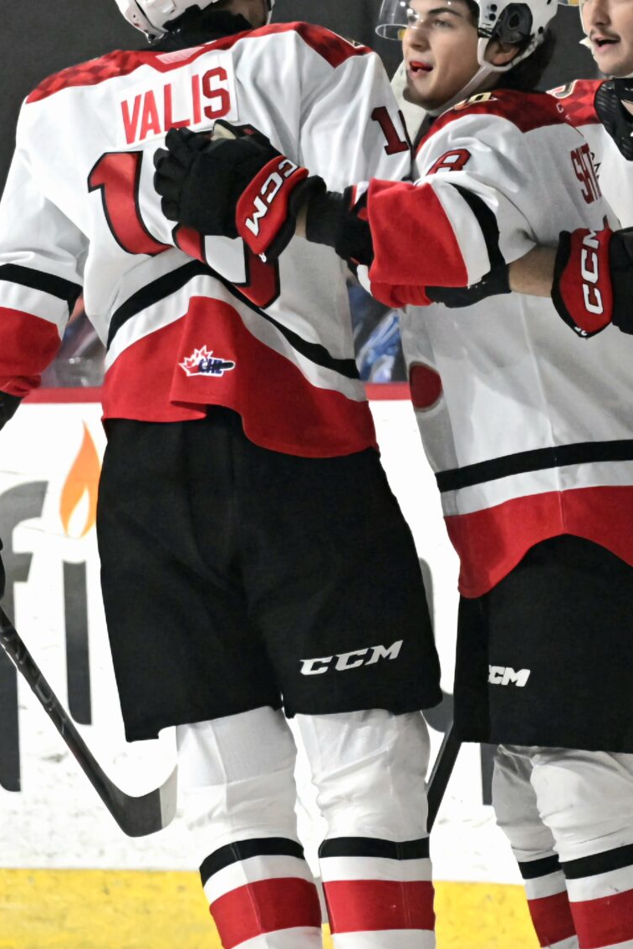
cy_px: 353
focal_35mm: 591
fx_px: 15582
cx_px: 523
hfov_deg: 2.3
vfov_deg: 3.5
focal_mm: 175
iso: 5000
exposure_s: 1/2000
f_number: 3.5
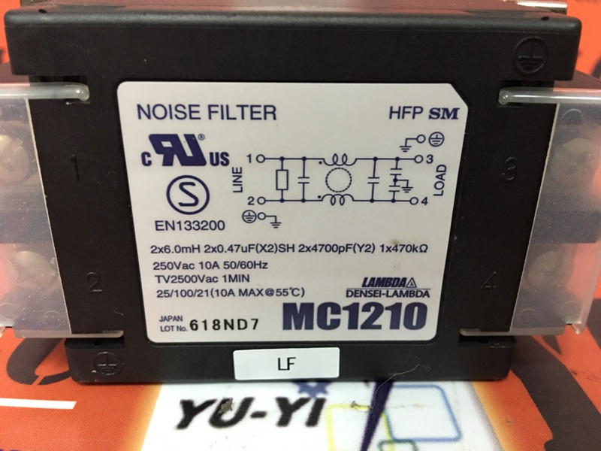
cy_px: 226
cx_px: 300
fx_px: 503
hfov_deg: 61.7
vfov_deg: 48.2
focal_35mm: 29
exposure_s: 1/4
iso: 64
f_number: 2.2
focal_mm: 4.15
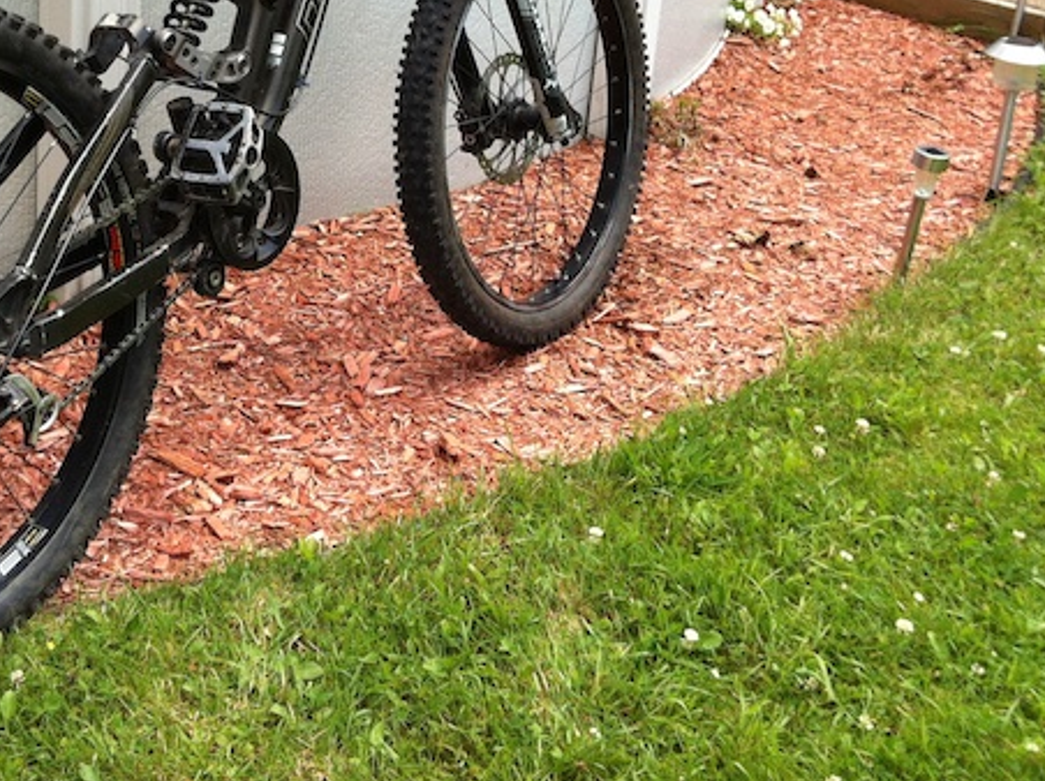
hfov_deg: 30.5
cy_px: 127
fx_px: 1870
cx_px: 222
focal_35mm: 62
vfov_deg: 23.2
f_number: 2.8
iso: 80
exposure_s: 1/260
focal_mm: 3.85
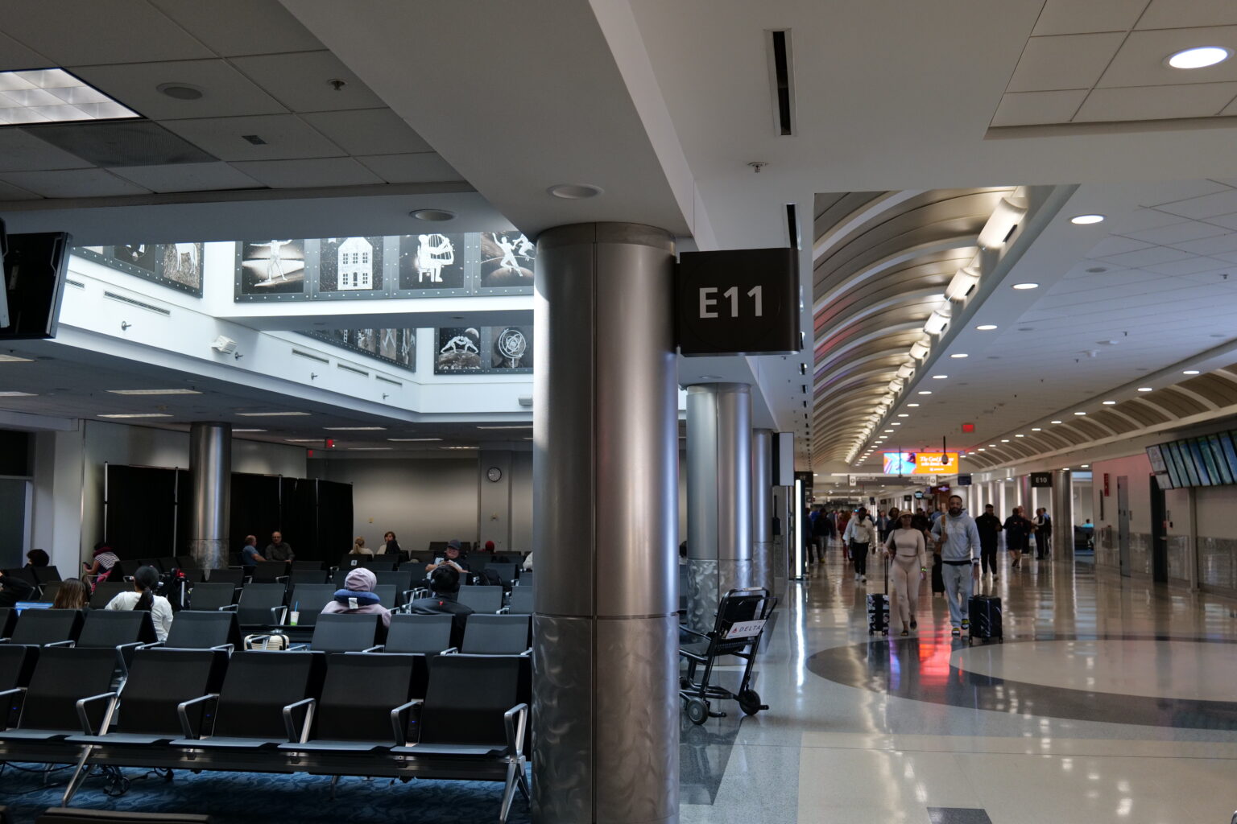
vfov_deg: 37.9
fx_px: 1203
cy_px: 412
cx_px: 618
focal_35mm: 35
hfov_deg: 54.4
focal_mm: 35
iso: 2000
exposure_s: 1/250
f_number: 4.5
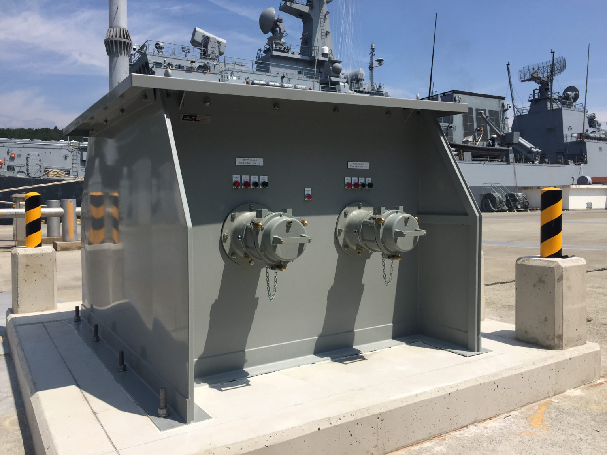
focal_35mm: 29
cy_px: 228
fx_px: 509
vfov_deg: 48.2
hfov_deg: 61.7
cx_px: 304
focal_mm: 4.15
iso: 32
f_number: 2.2
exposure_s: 1/3597
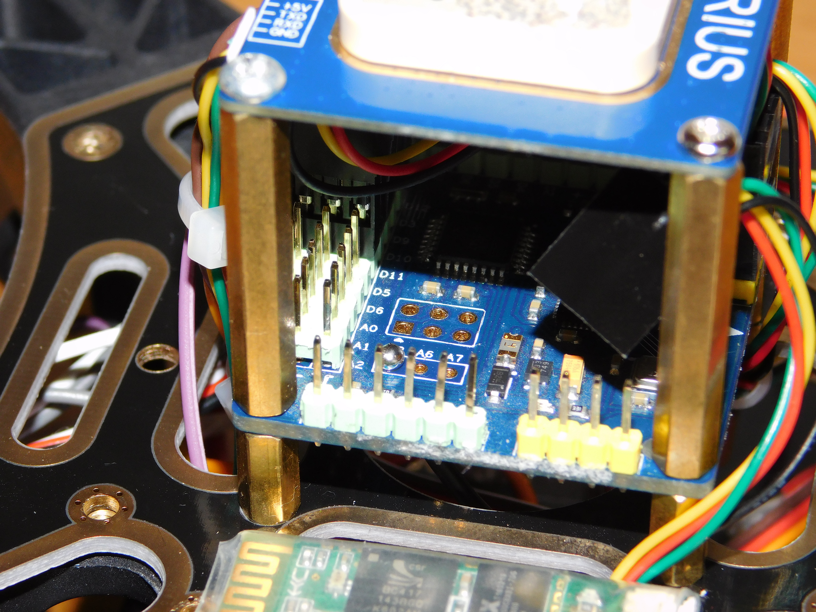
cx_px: 408
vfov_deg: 11.1
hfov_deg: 14.7
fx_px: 3159
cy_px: 306
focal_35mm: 134
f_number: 5
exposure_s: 1/60
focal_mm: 23.7
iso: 200
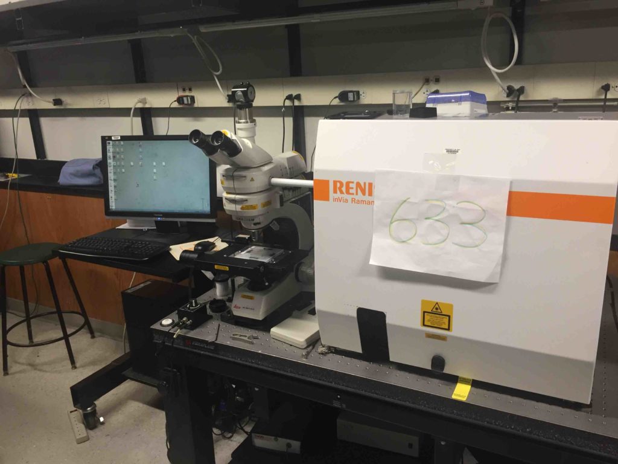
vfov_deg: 48.2
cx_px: 309
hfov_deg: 61.7
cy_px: 232
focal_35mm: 29
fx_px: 518
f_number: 2.2
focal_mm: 4.15
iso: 80
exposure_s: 1/30
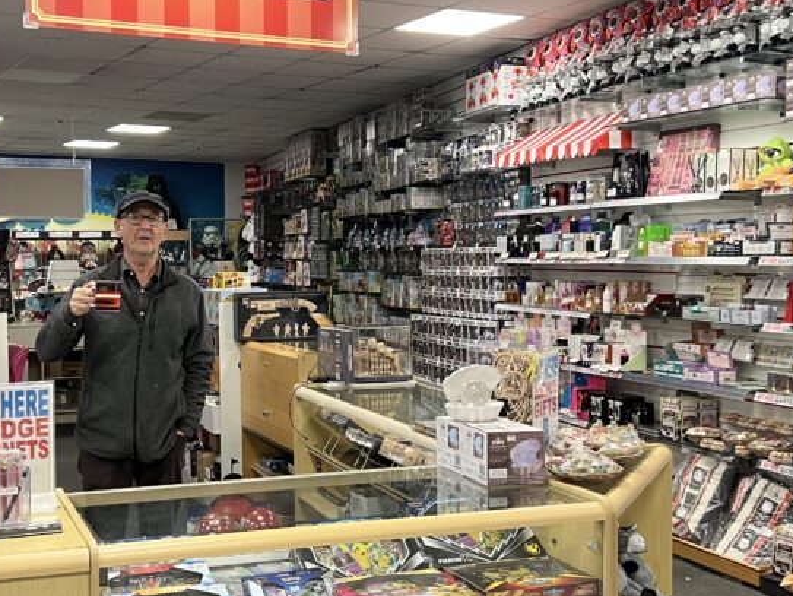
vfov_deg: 29.7
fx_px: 1123
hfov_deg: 38.4
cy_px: 298
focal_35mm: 49
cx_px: 263
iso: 80
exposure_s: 1/50
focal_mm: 5.7
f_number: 1.5
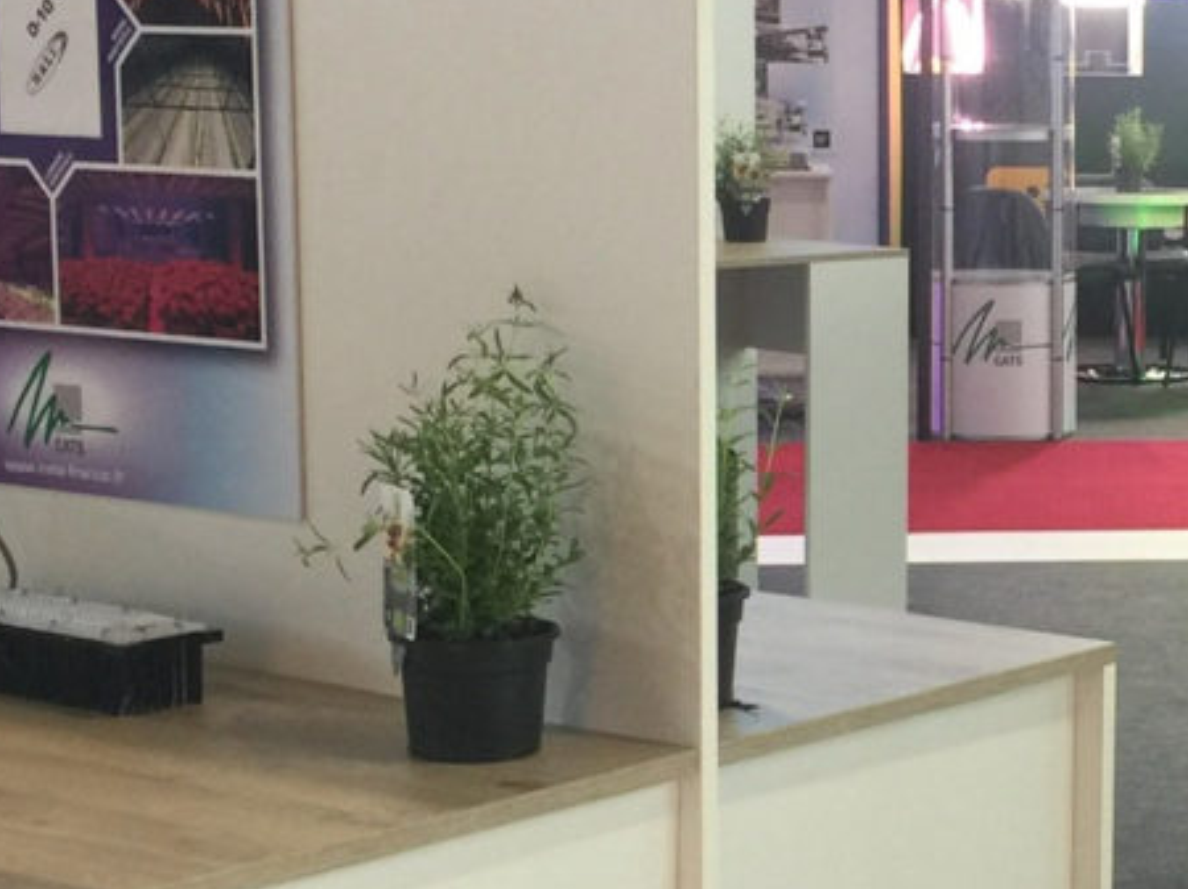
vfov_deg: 14.9
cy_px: 472
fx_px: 3396
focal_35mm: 99
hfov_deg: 19.3
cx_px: 1188
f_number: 2.2
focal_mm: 4.15
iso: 50
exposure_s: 1/33
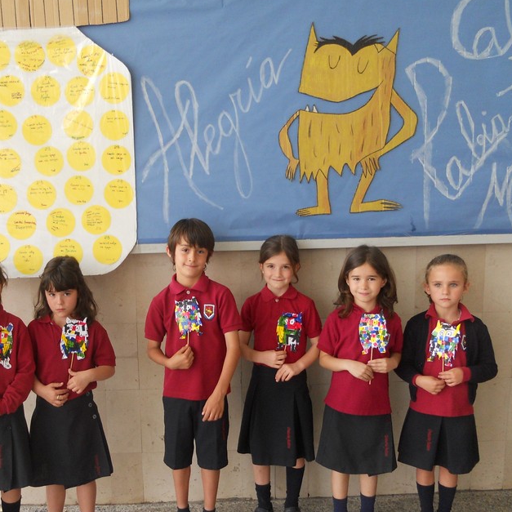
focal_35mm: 39
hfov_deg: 42.0
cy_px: 283
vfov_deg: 42.8
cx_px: 155
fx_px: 653
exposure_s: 1/30
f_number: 3.2
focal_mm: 4.9
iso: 125
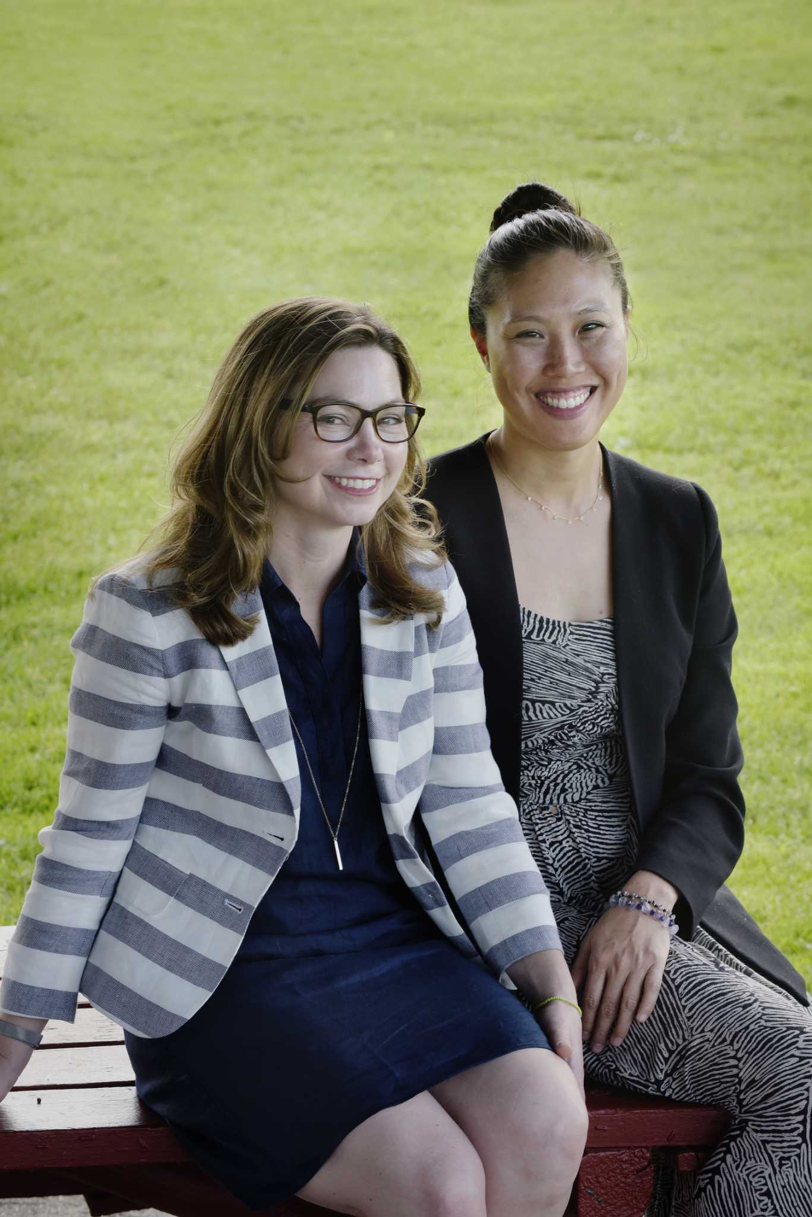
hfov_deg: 10.6
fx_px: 4394
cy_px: 608
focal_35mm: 130
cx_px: 406
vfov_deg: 15.8
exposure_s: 1/100
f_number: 7.1
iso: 640
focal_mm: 130
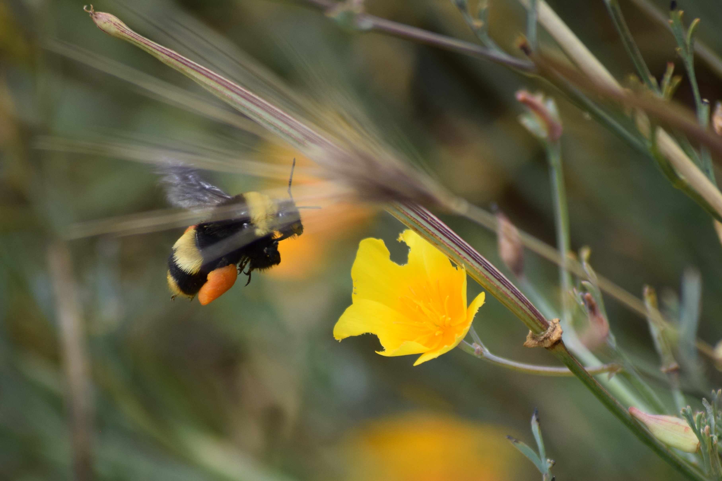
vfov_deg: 4.6
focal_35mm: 300
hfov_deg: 6.9
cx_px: 361
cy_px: 240
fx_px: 6016
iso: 400
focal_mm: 200
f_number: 5.6
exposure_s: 1/1600
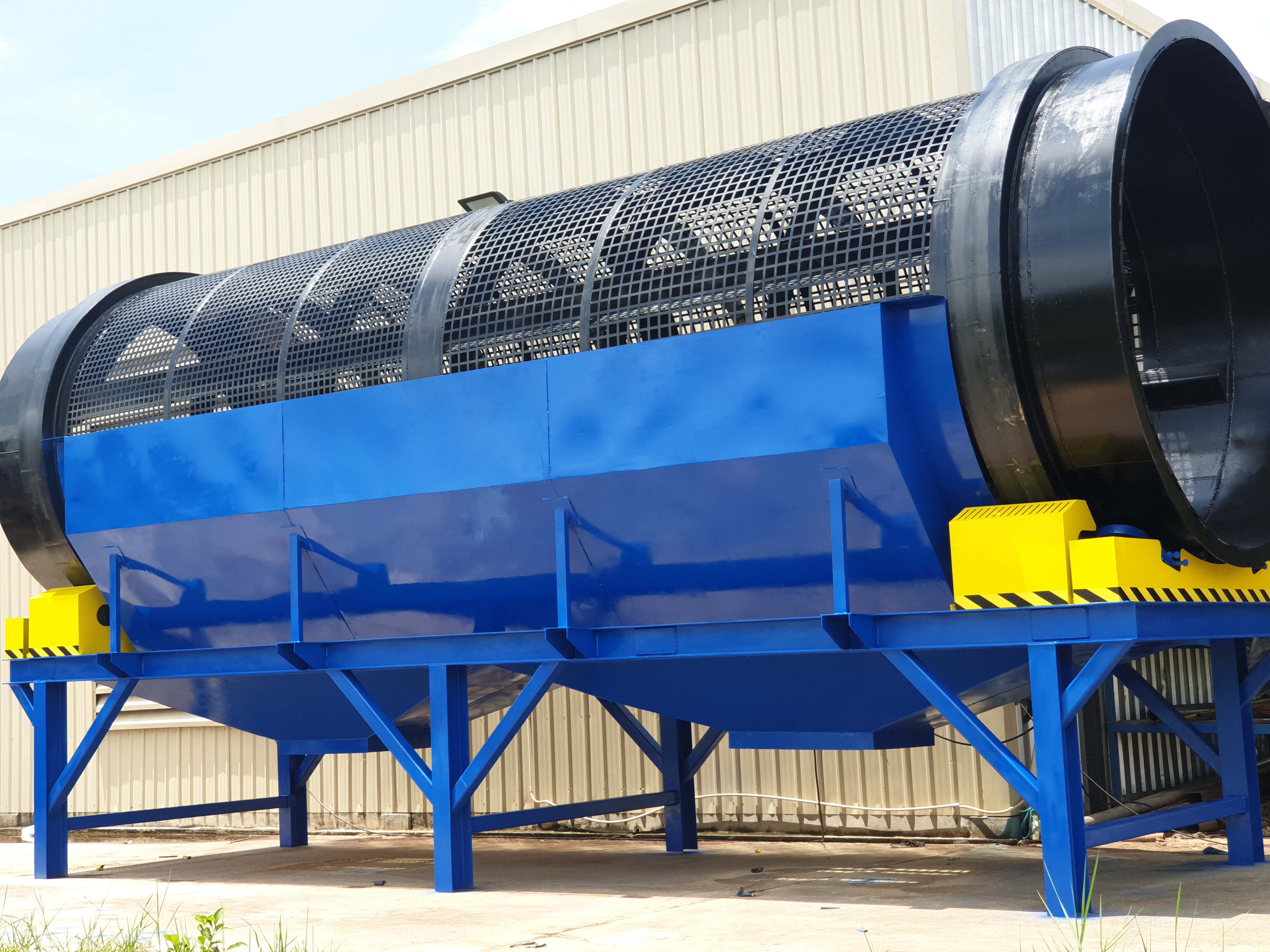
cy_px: 476
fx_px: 1908
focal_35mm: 52
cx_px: 635
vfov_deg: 28.0
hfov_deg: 36.8
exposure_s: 1/397
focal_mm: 6
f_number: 2.4
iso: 100
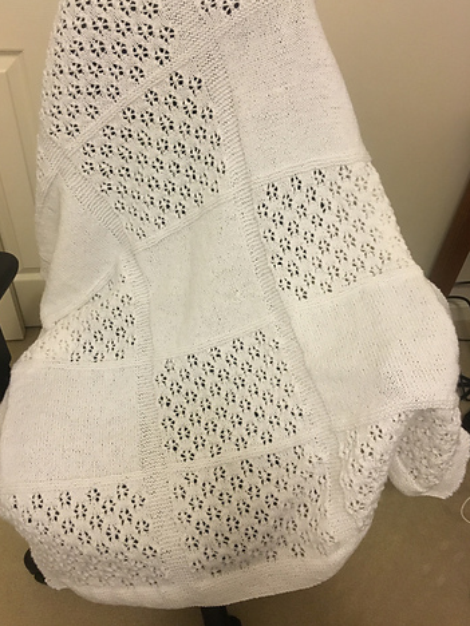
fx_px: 561
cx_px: 222
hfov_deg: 45.4
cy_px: 294
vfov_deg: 58.3
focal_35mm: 31
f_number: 2.2
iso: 200
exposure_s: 1/24
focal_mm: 4.15
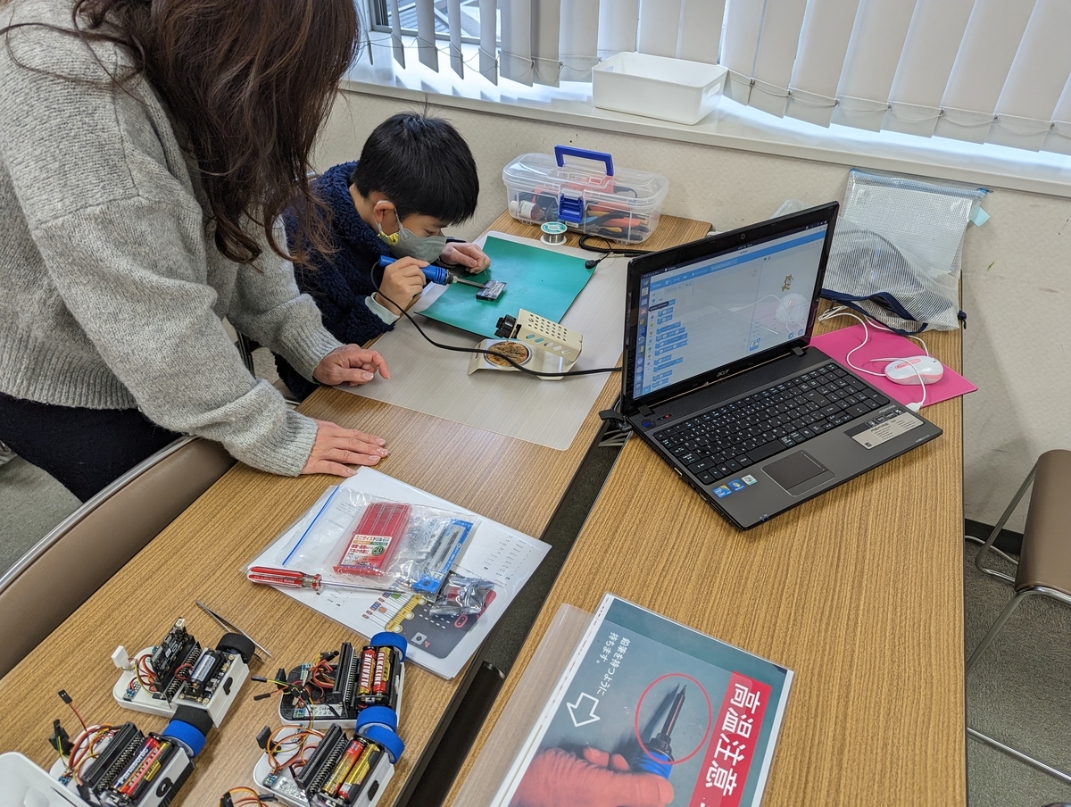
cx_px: 536
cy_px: 404
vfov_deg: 57.0
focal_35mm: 24
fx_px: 744
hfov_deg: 71.5
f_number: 1.85
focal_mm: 6.81
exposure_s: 1/50.1
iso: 43
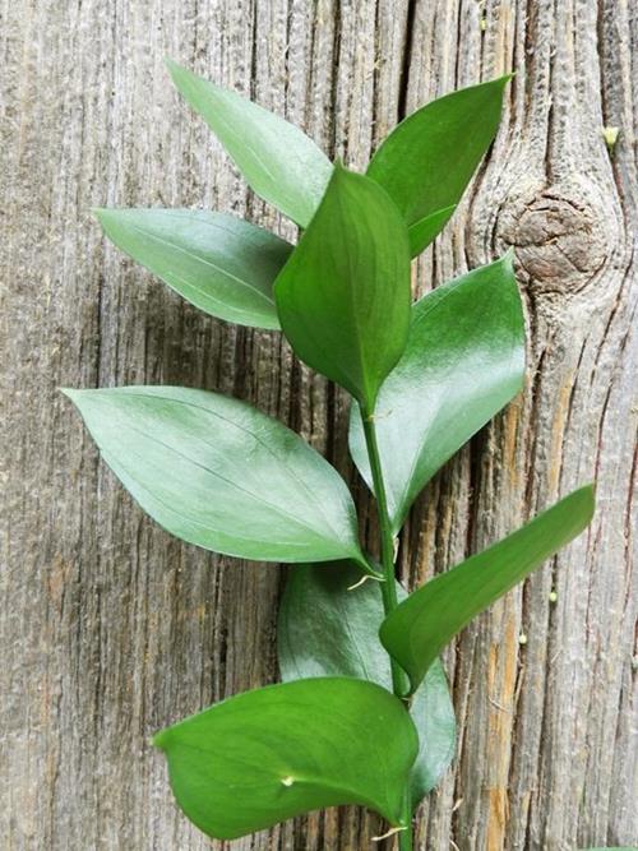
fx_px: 1131
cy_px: 426
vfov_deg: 41.2
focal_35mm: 46
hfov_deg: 31.5
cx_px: 319
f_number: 4.2
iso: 400
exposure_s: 1/40
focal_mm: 8.1
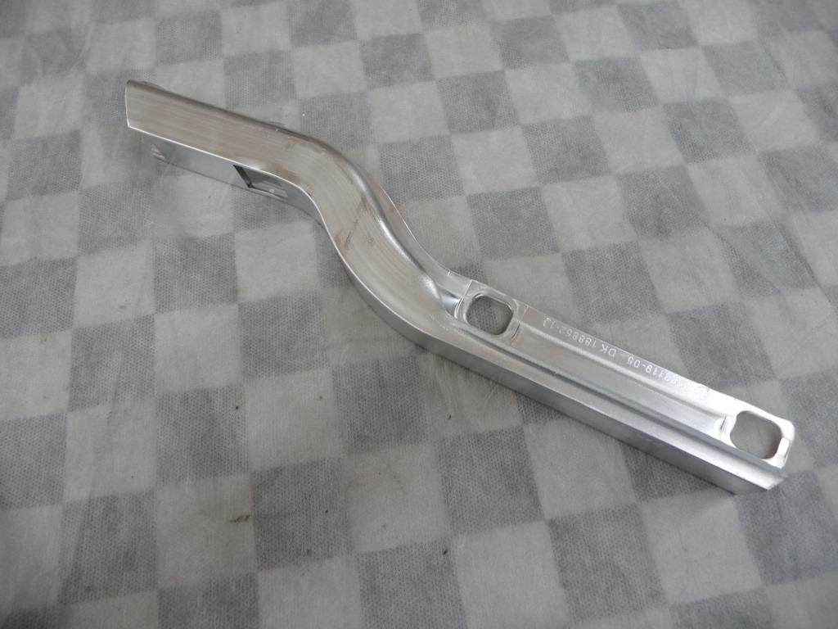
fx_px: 678
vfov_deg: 49.7
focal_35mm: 28
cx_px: 419
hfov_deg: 63.4
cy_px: 314
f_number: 3.3
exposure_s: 1/30
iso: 160
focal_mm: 4.7
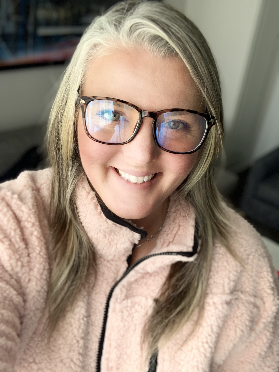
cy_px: 186
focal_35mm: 32
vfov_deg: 56.8
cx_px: 140
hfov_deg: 44.2
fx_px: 344
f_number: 2.2
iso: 64
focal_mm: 2.87
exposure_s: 1/79
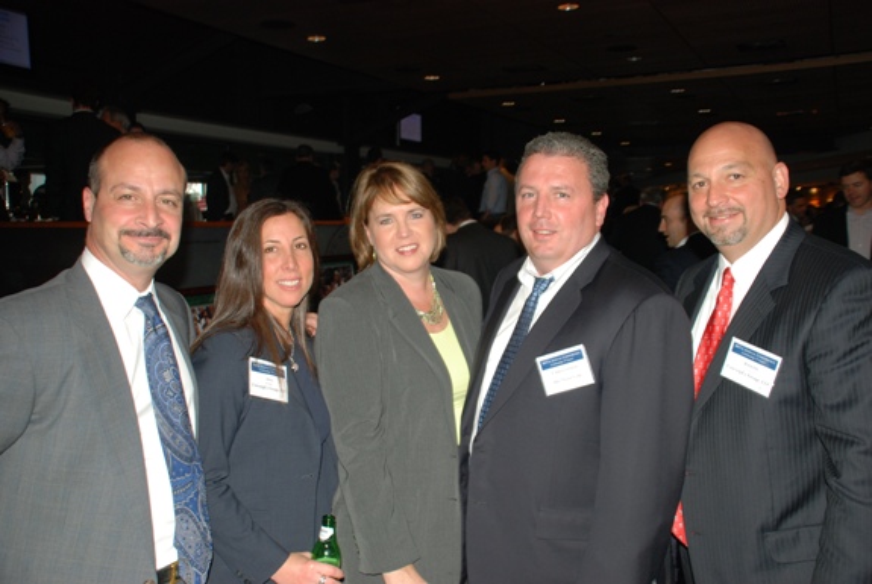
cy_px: 292
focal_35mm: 36
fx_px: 873
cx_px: 436
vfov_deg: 37.0
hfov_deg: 53.1
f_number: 4
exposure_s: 1/60
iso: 200
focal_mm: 24
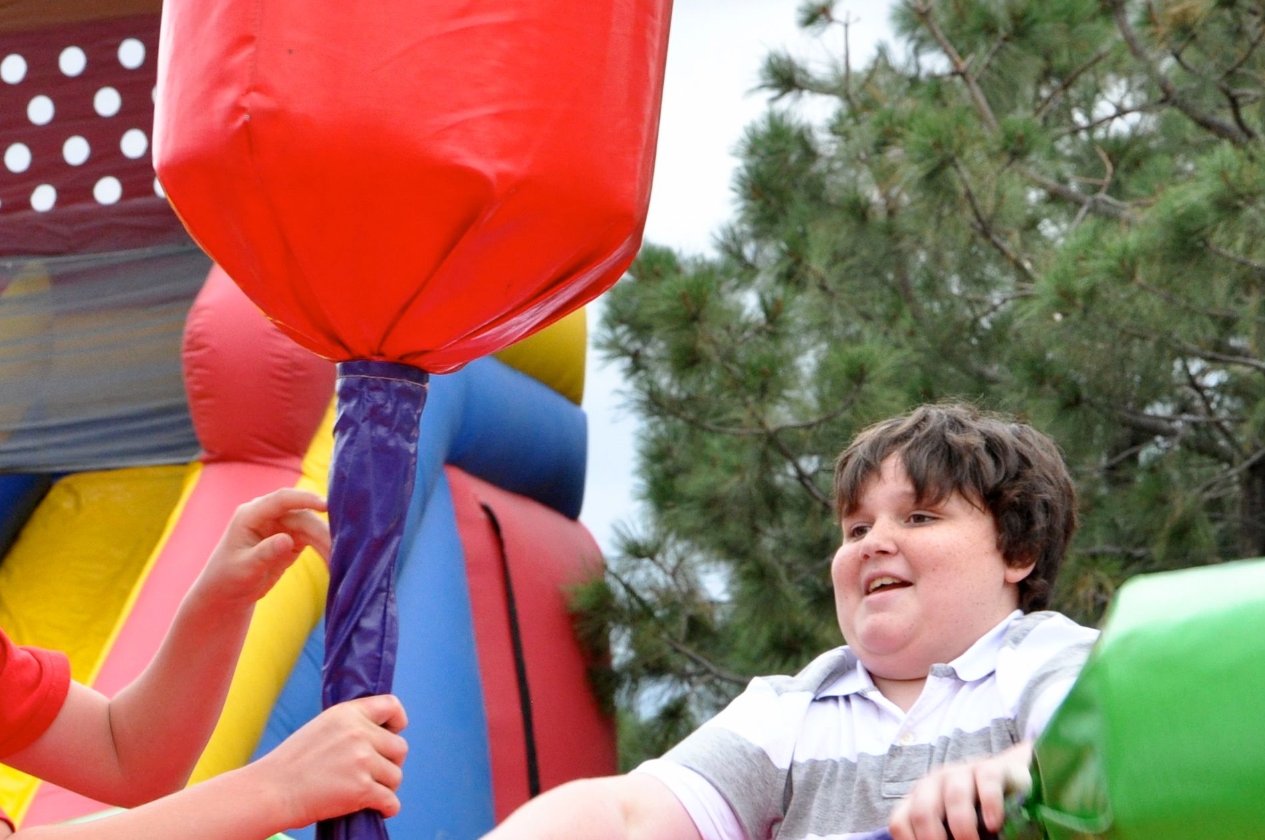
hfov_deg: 15.0
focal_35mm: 136
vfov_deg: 10.0
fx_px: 4772
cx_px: 277
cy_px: 798
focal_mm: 40
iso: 800
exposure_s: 1/320
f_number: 9
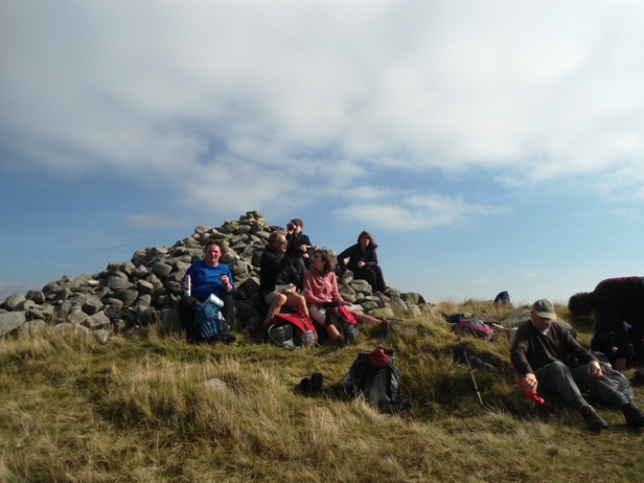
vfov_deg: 51.4
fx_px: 502
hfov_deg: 65.3
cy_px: 245
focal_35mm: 27
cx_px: 321
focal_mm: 4.7
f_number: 8
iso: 80
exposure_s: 1/200
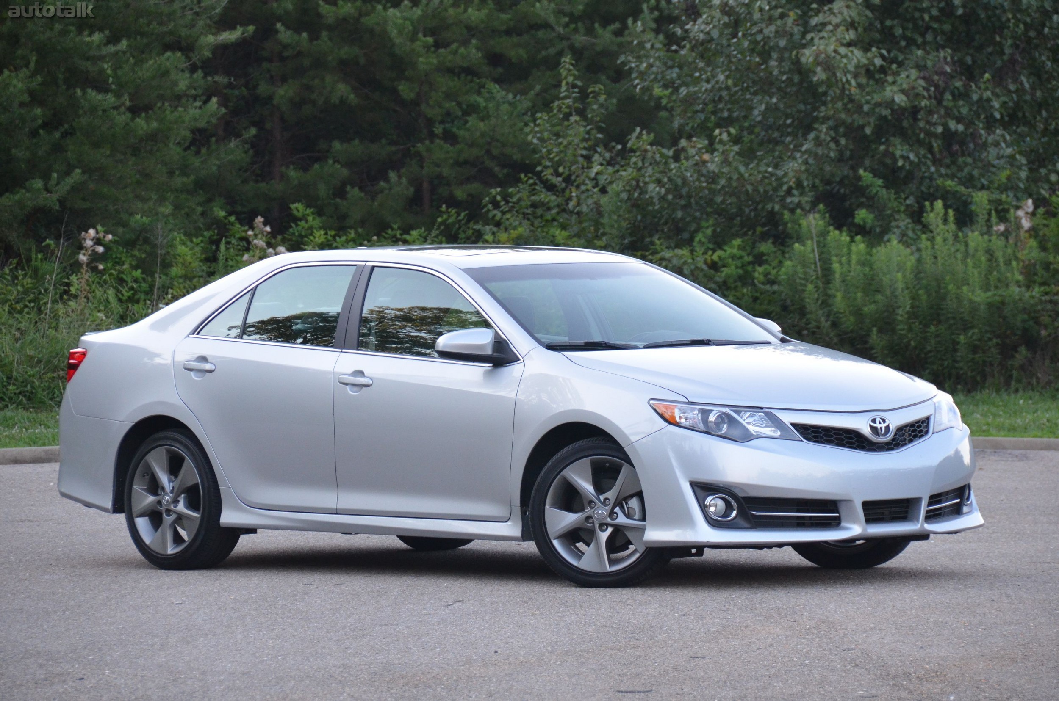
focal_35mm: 202
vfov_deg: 6.8
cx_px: 530
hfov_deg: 10.2
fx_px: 5945
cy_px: 350
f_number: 5.6
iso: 1600
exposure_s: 1/400
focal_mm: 135
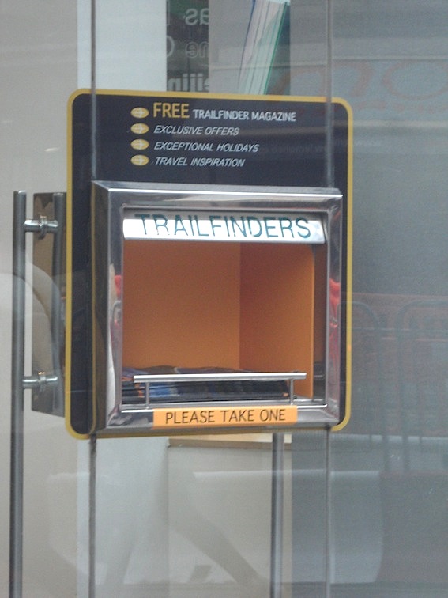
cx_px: 224
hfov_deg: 11.4
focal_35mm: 130
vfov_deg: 15.2
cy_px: 299
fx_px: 2243
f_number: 5.9
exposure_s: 1/90
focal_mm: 24.5
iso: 160
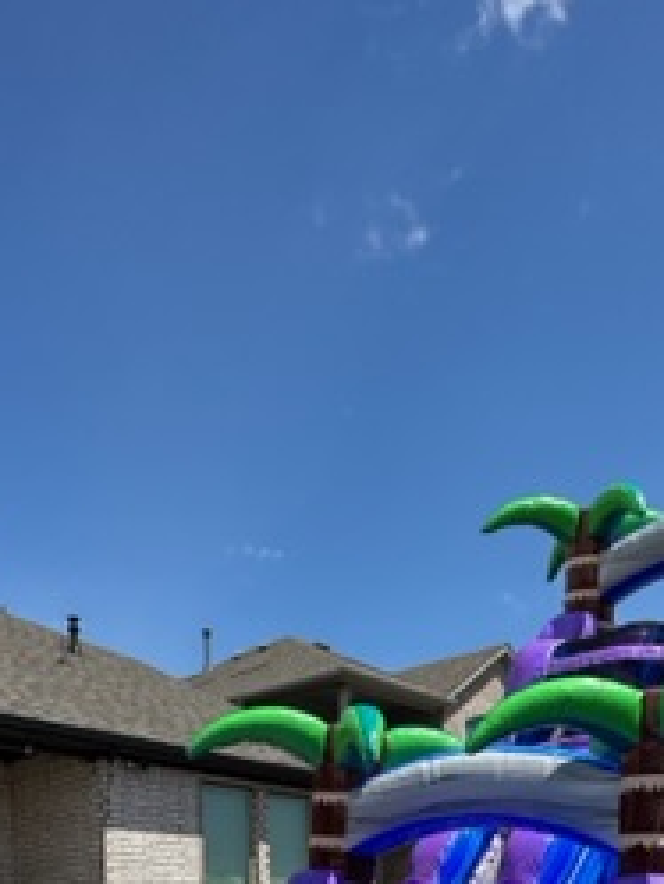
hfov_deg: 39.7
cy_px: 959
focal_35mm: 36
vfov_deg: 41.5
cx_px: 362
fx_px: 920
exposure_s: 1/2212
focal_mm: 2.22
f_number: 2.2
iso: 50
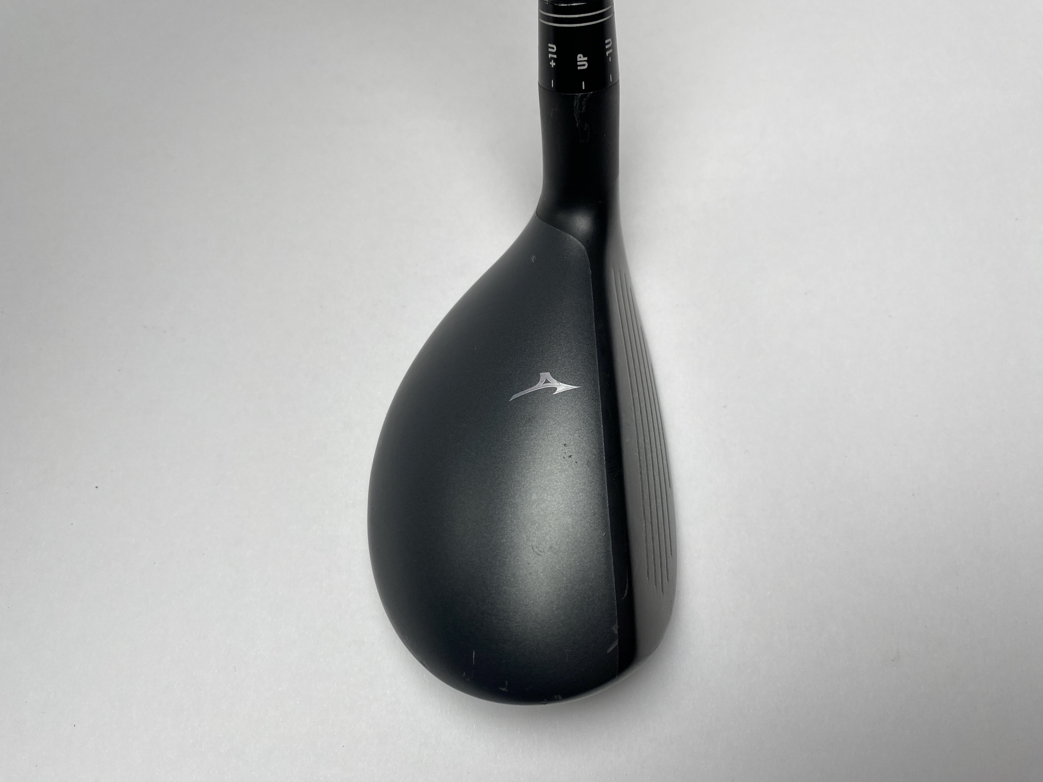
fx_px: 783
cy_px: 391
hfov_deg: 67.3
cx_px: 522
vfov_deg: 53.1
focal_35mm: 26
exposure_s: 1/330
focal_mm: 4.25
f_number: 1.8
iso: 32
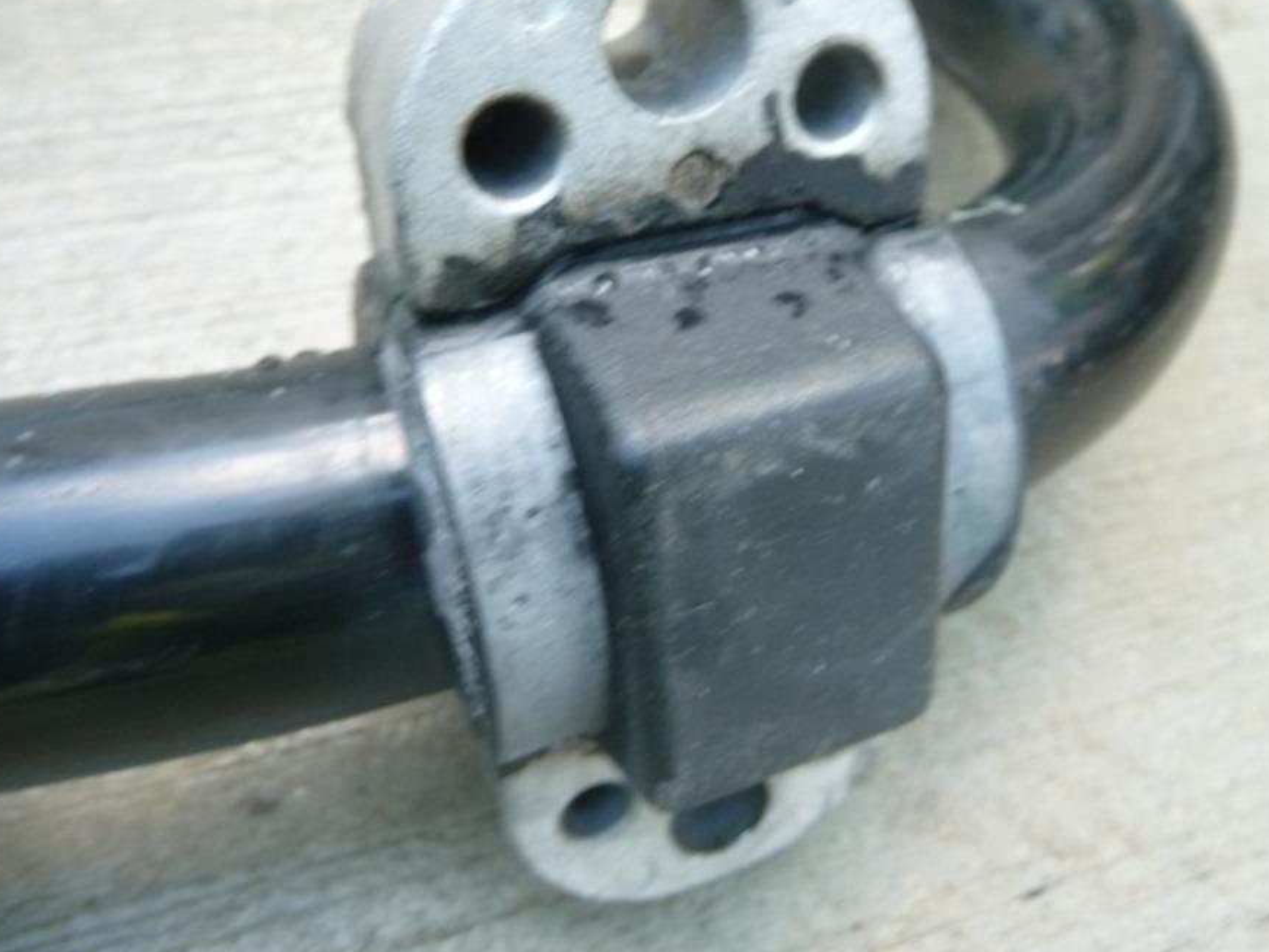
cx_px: 727
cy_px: 426
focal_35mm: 33
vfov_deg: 42.9
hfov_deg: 55.1
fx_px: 1210
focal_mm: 4.7
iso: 160
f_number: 3.3
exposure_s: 1/30
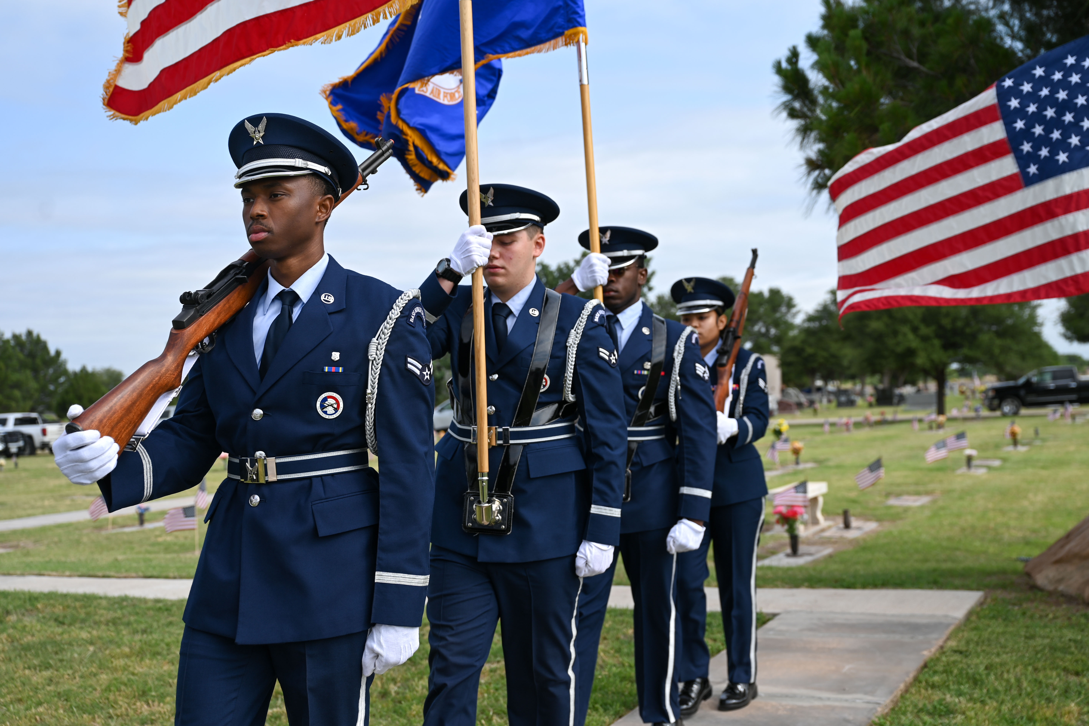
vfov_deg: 32.6
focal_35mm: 41
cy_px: 363
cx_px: 544
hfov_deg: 47.4
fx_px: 1240
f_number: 4
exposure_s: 1/500
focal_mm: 41
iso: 50
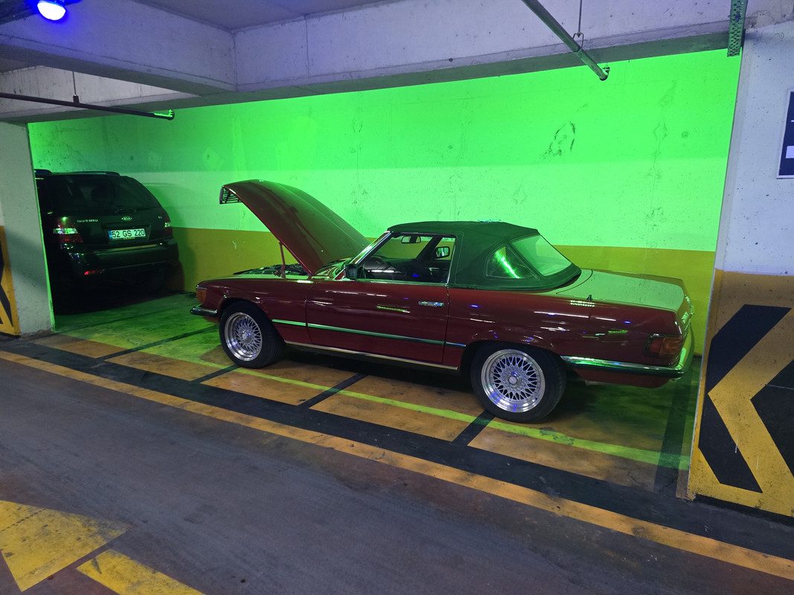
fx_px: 528
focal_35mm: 23
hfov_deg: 73.9
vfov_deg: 58.9
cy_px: 298
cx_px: 397
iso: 800
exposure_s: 1/100
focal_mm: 6.3
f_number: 1.7
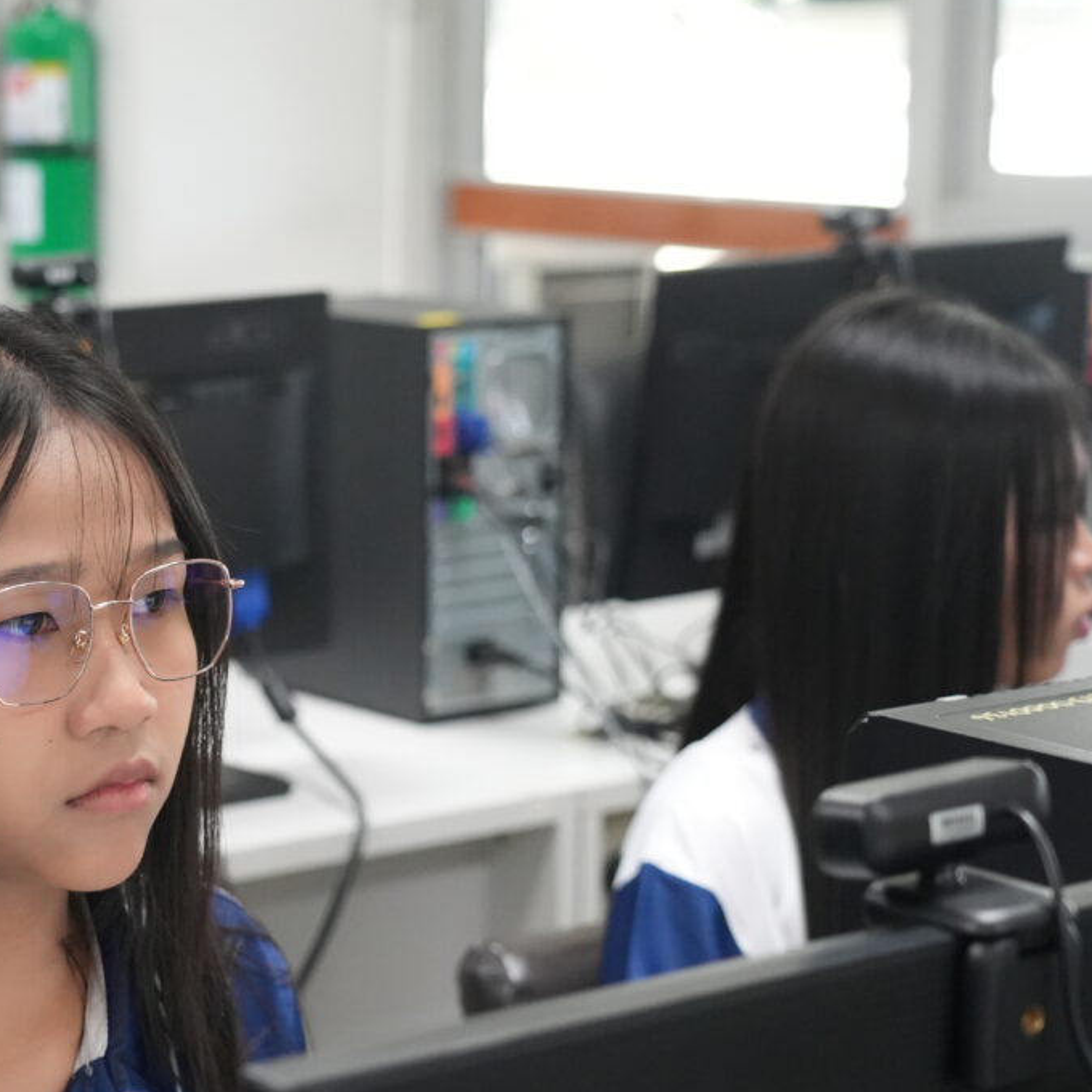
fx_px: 3355
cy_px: 800
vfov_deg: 18.4
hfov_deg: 18.2
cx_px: 93
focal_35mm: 94
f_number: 4
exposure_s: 1/200
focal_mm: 49
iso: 5000
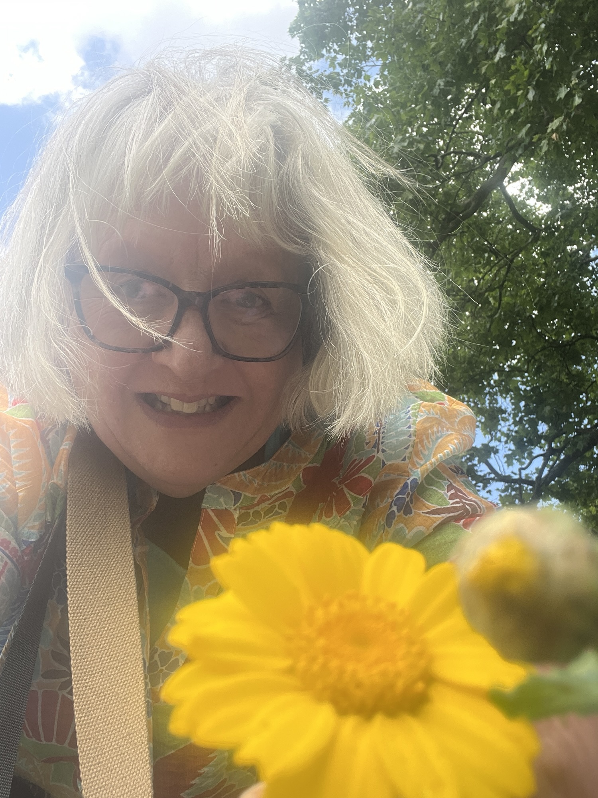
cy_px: 399
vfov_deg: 60.0
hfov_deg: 46.8
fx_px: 691
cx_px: 299
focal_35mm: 30
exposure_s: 1/133
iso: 50
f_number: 2.2
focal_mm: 2.71
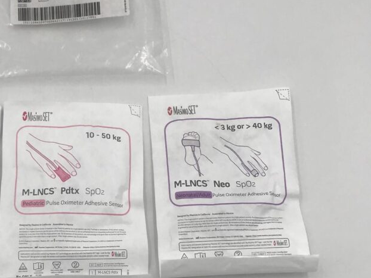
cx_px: 75
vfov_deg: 24.1
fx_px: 643
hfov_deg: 31.4
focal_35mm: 60
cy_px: 214
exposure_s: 1/400
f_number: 1.8
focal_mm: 3.99
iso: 20
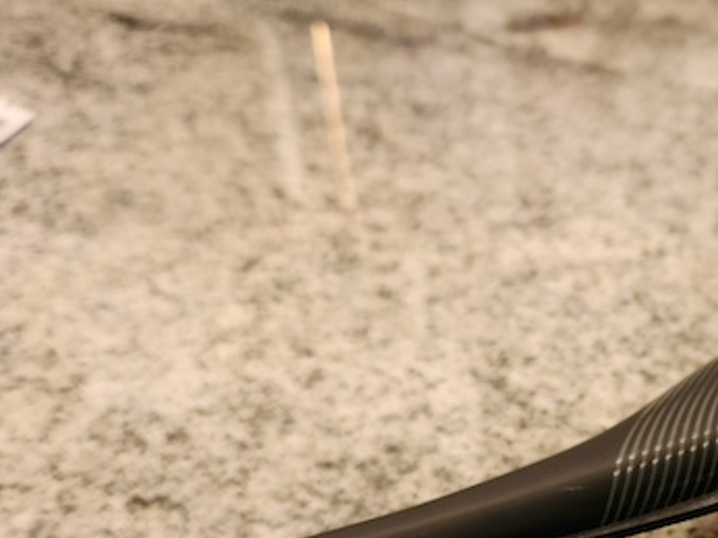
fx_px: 1099
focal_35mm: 53
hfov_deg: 34.1
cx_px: 650
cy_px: 569
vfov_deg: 25.8
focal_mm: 5.4
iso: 250
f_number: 1.8
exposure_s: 1/40
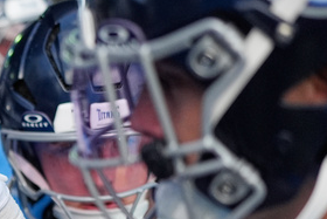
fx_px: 1163
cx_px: -202
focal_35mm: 128
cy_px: 214
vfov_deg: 10.6
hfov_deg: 14.6
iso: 1250
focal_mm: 35
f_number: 1.4
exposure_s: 1/3200
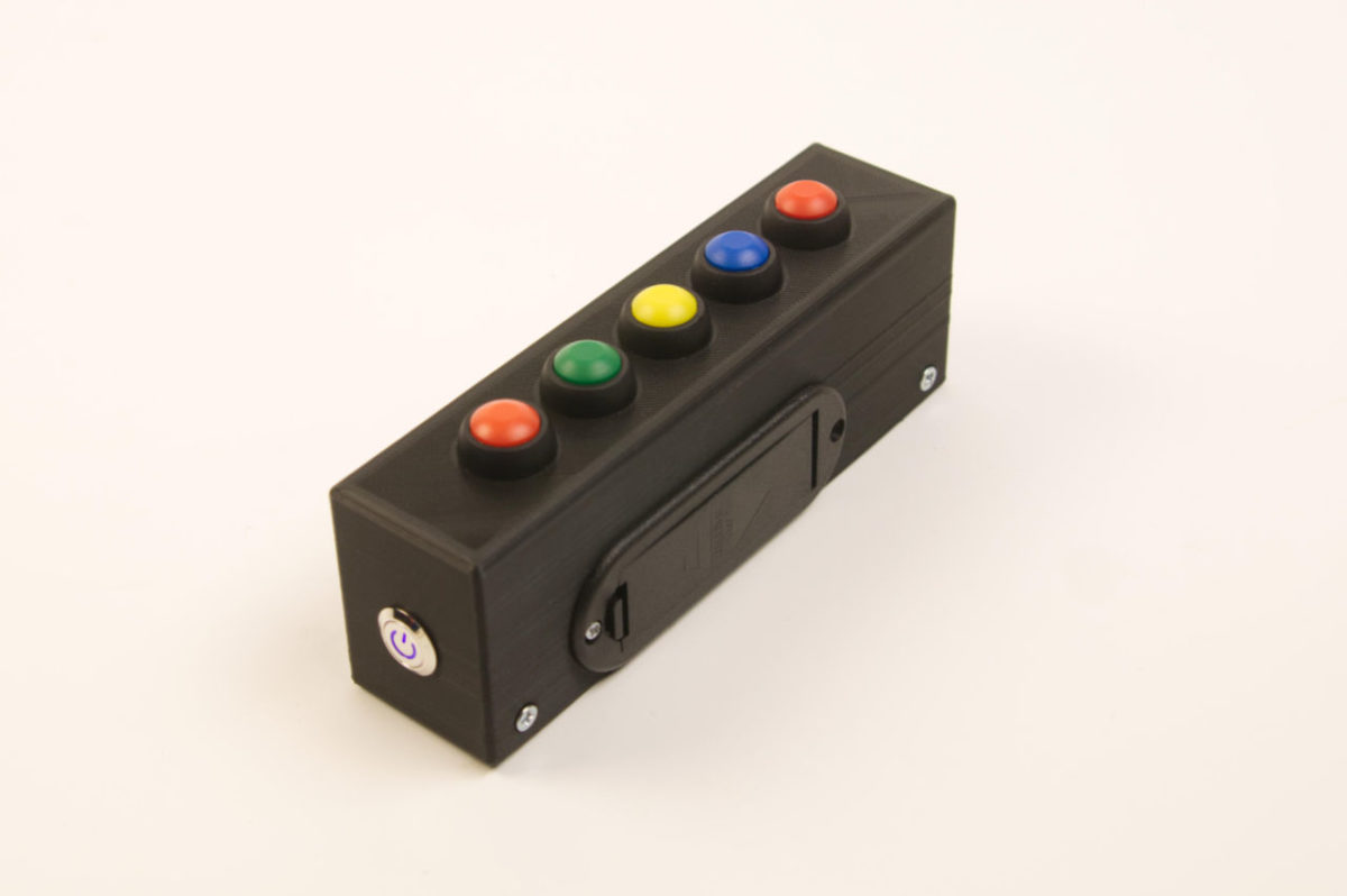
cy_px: 448
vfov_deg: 31.8
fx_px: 1570
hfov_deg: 46.4
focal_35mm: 42
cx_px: 674
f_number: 4.5
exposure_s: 1/60
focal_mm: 28
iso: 200
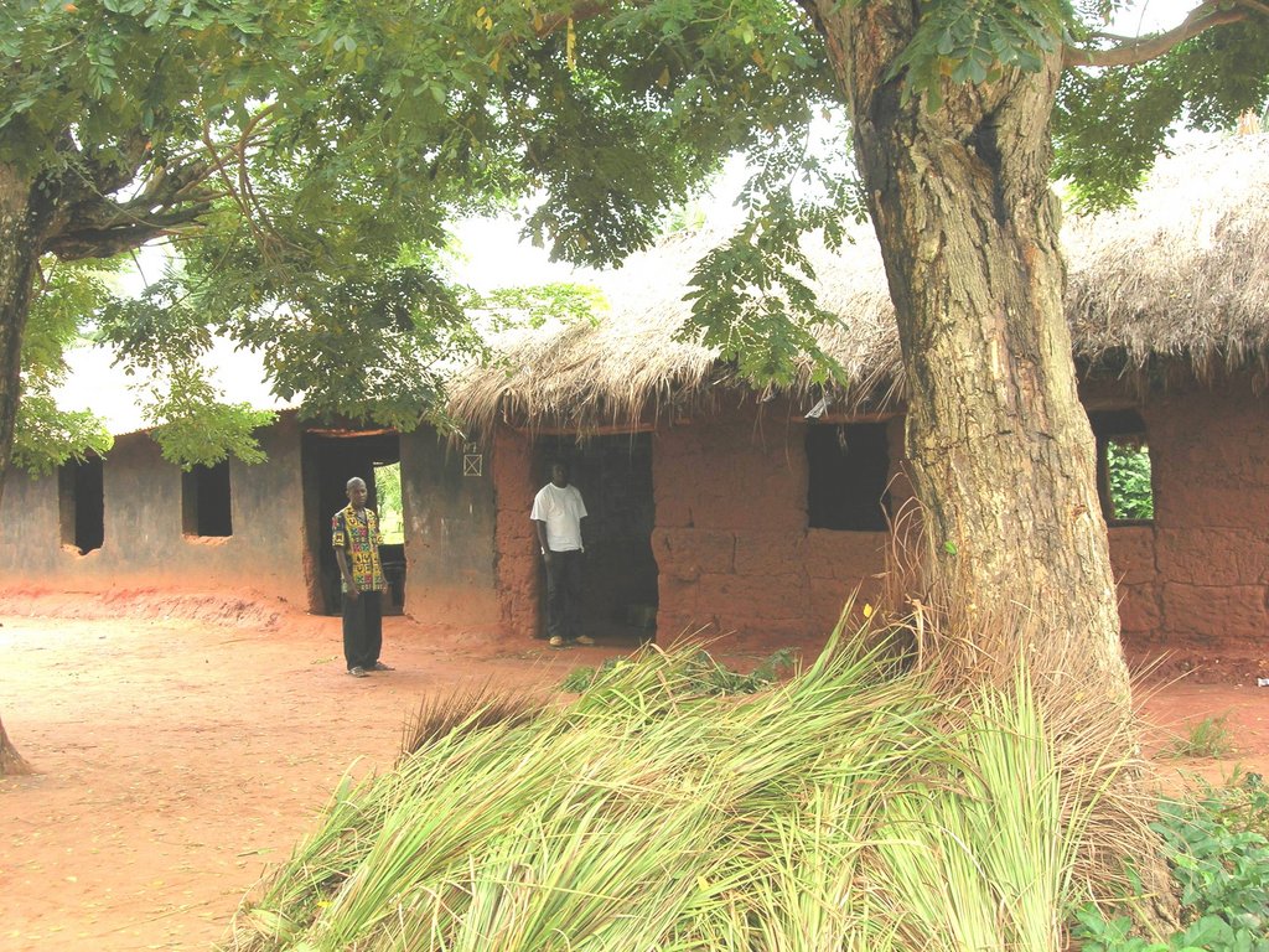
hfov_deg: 49.0
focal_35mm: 38
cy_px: 476
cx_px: 634
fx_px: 1393
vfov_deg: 37.7
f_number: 4.8
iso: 64
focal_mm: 7.8
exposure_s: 1/95.3
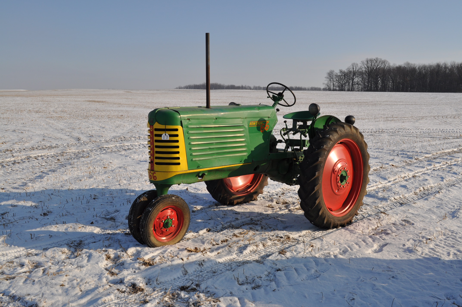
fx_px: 461
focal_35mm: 36
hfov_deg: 53.2
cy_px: 154
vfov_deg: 36.8
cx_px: 231
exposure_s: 1/400
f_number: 10
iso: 200
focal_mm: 24
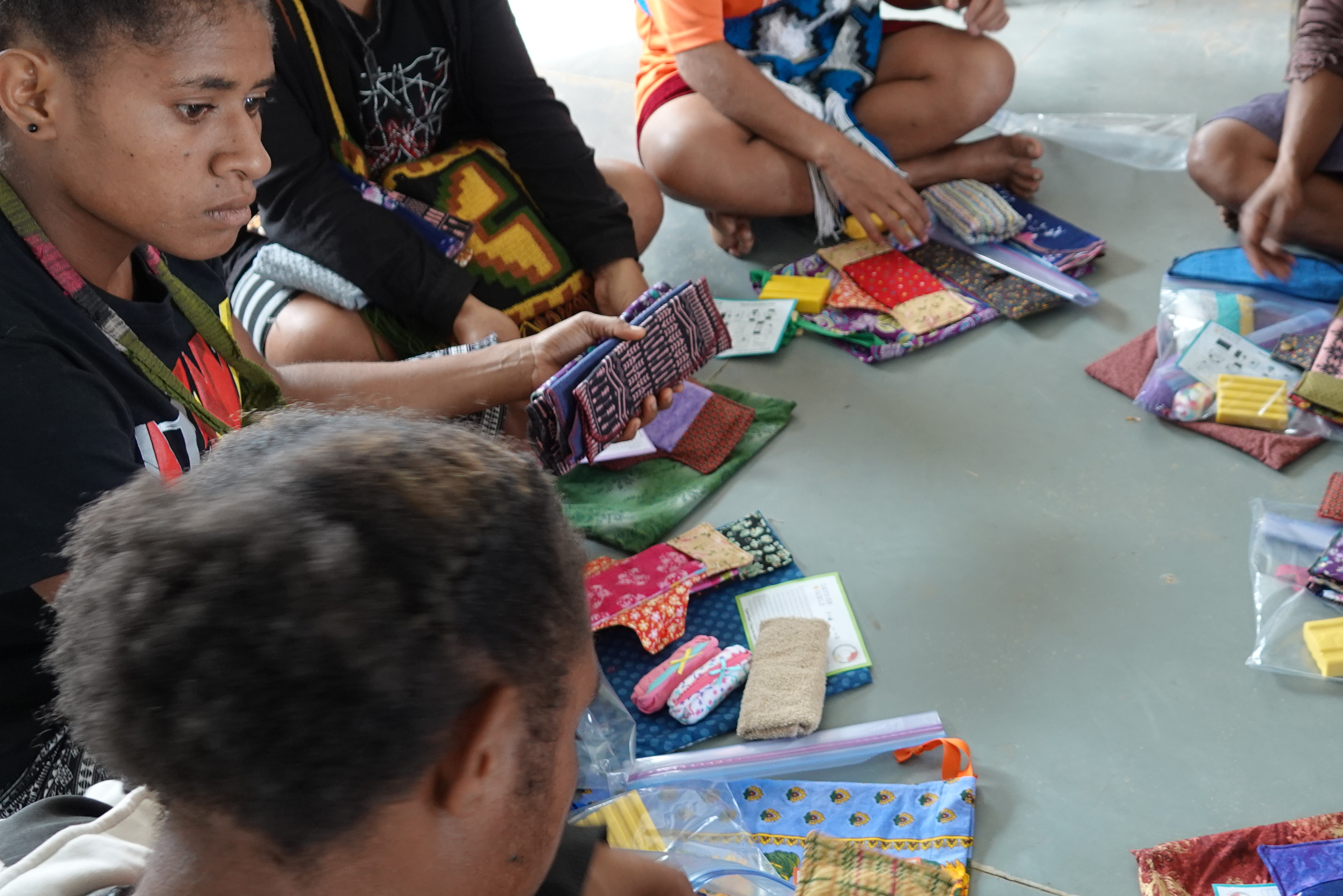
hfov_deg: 43.2
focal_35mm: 44
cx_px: 993
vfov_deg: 30.4
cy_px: 363
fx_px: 1641
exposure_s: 1/30
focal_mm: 9.46
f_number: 2.5
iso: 250
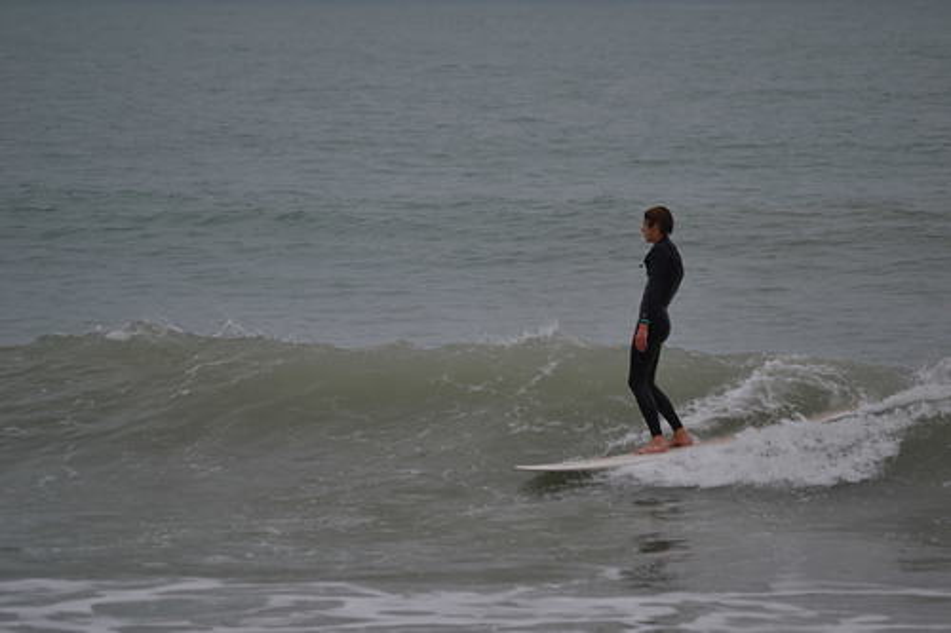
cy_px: 316
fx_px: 7922
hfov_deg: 6.9
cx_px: 476
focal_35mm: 300
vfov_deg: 4.6
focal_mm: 200
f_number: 5.6
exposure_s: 1/500
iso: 250
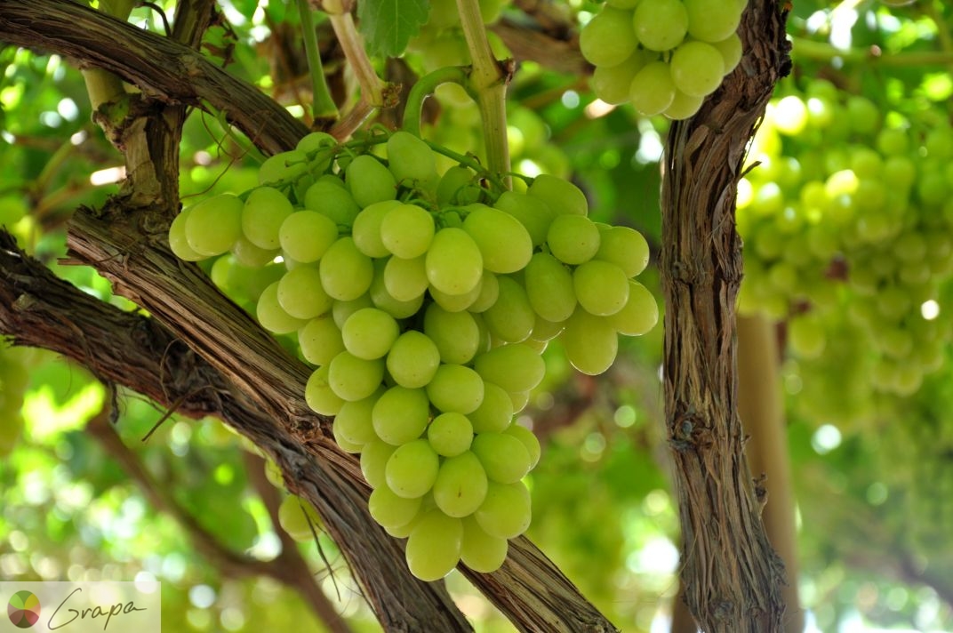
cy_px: 316
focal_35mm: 120
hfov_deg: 17.1
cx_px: 476
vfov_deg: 11.4
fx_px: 3173
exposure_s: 1/125
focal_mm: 80
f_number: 5.3
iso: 400
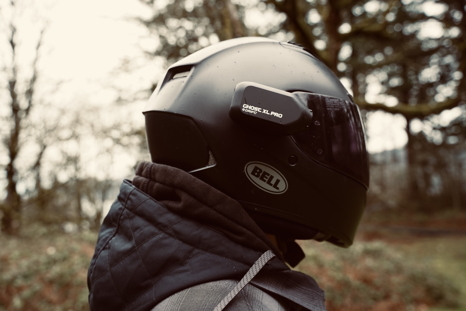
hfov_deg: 51.9
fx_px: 479
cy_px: 156
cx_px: 233
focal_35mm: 37
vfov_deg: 36.0
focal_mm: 37
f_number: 4
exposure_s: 1/60
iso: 100
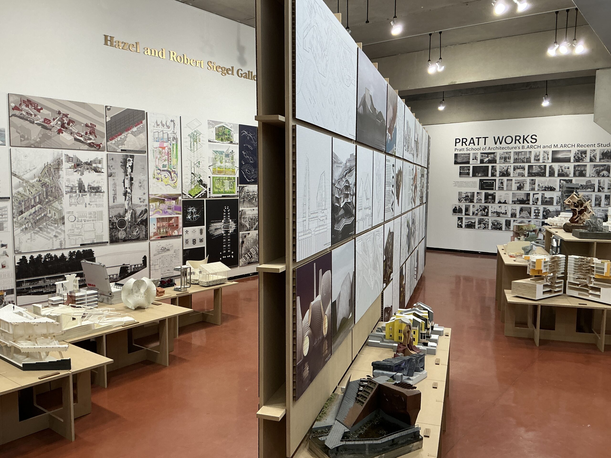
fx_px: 494
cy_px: 229
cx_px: 306
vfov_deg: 49.7
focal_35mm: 28
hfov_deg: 63.4
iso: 64
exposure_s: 1/60
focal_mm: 3
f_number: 1.8
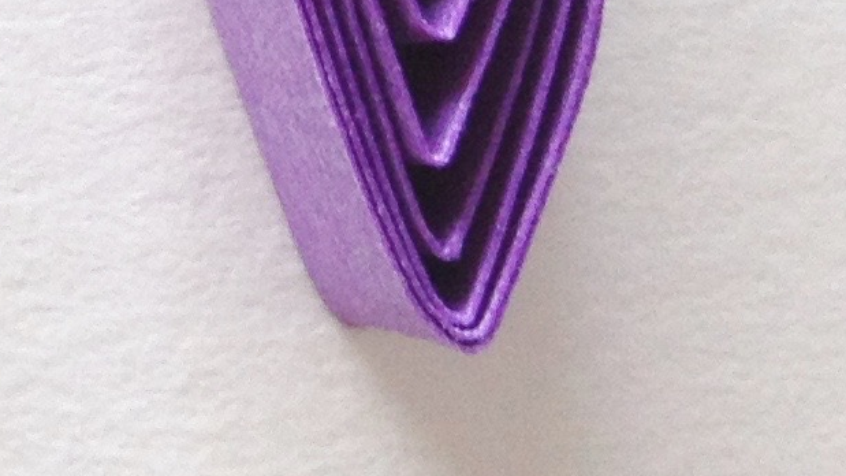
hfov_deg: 9.8
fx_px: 4508
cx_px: -983
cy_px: -487
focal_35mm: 201
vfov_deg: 5.9
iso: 64
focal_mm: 4.28
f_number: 2.4
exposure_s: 1/60
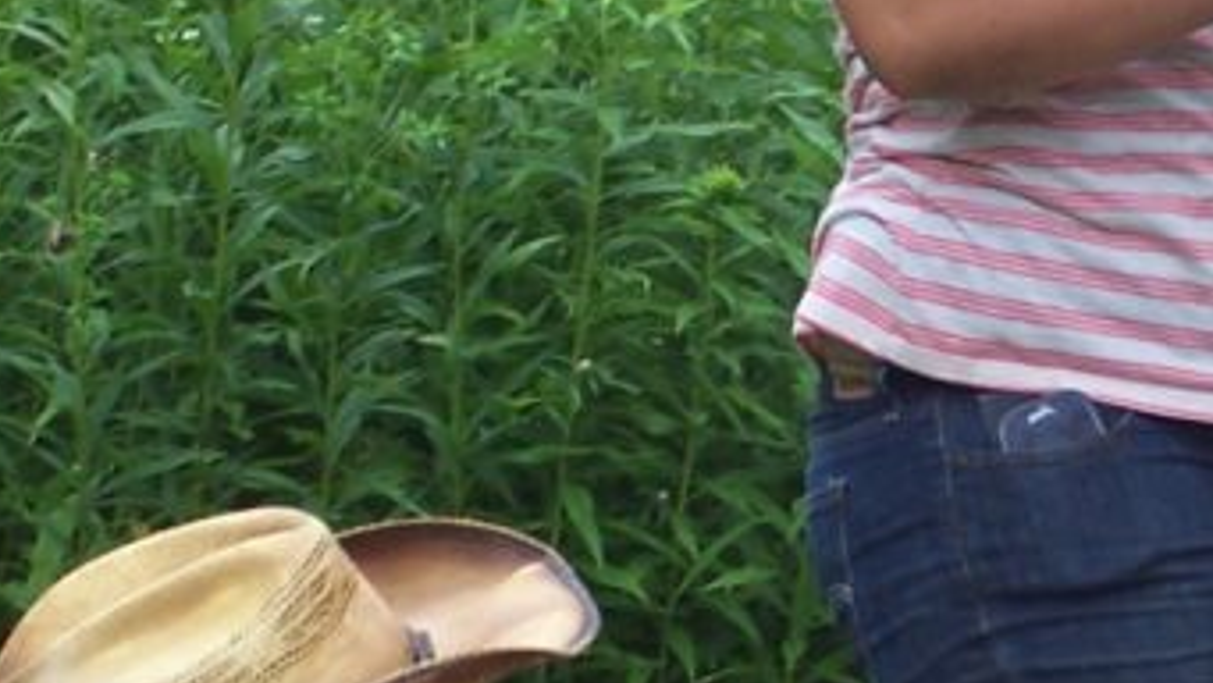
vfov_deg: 3.6
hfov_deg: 6.4
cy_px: 583
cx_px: 1252
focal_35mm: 334
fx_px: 10745
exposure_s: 1/125
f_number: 4.6
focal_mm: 16.8
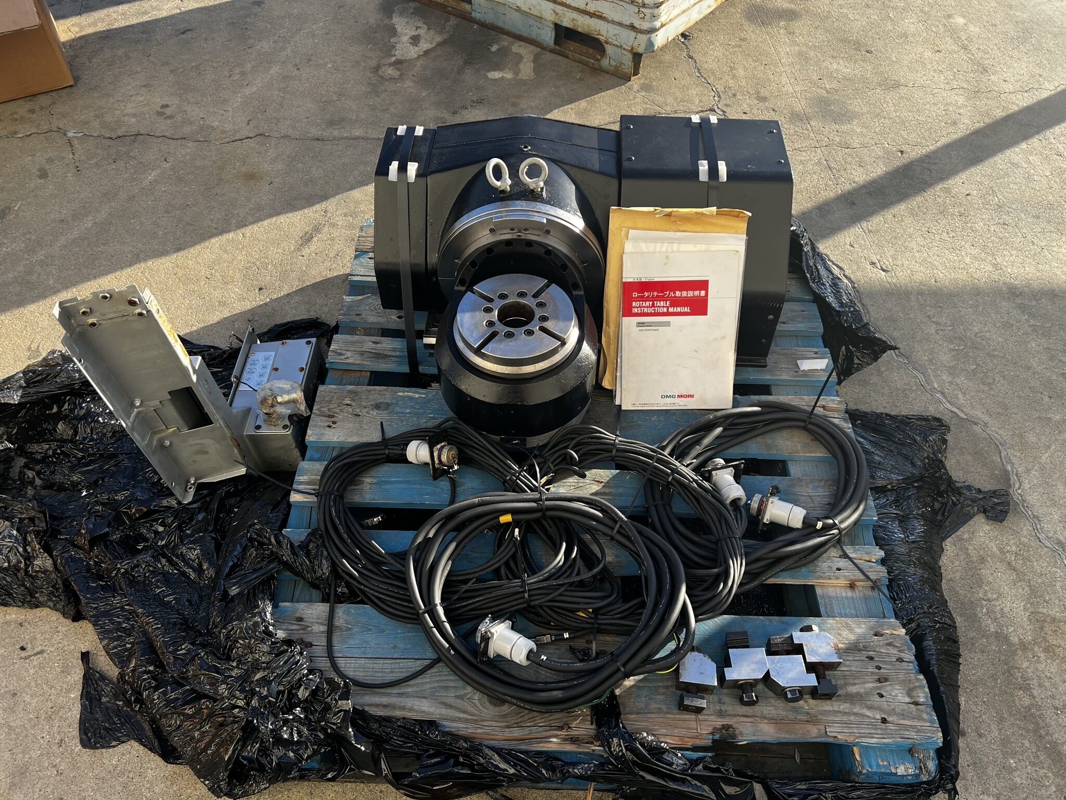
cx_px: 533
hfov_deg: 67.3
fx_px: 801
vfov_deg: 53.1
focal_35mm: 26
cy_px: 400
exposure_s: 1/700
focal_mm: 5.7
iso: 50
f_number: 1.5
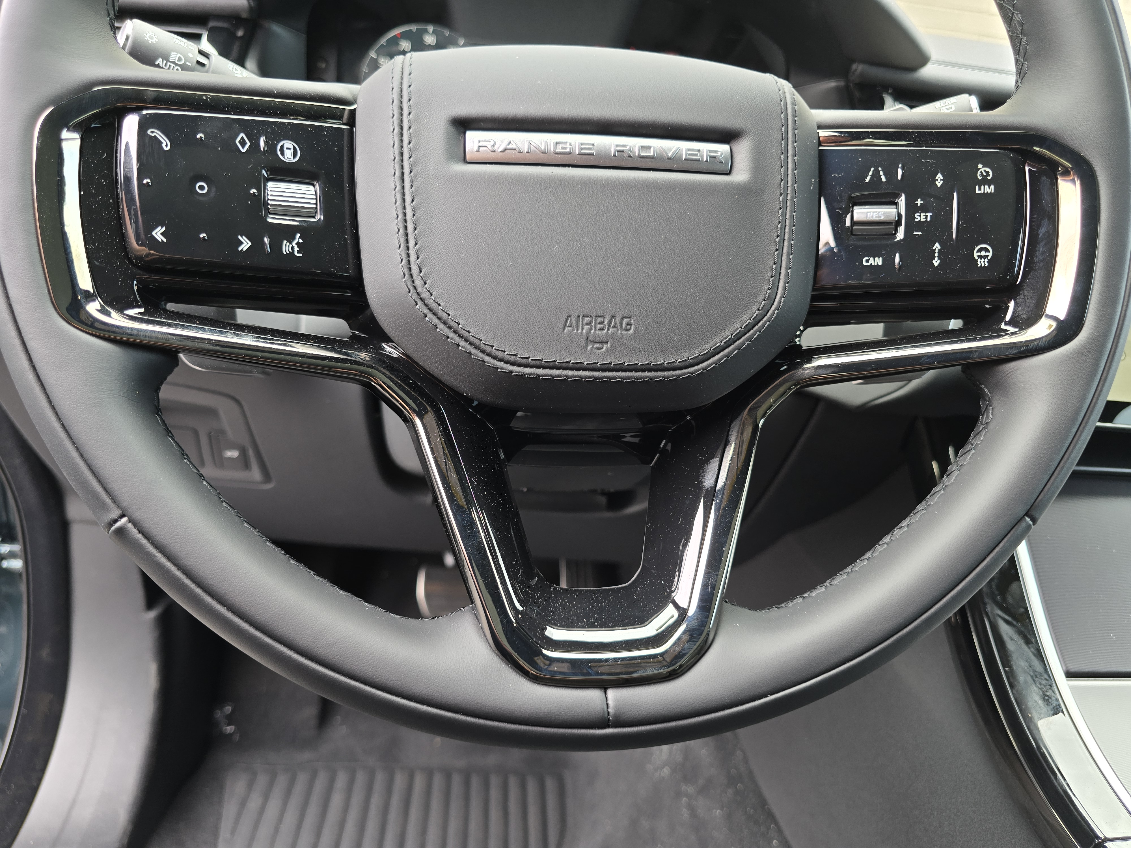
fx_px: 751
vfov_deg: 58.9
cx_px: 566
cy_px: 424
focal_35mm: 23
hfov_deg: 73.9
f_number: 1.7
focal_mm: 6.3
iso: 40
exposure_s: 1/64.9
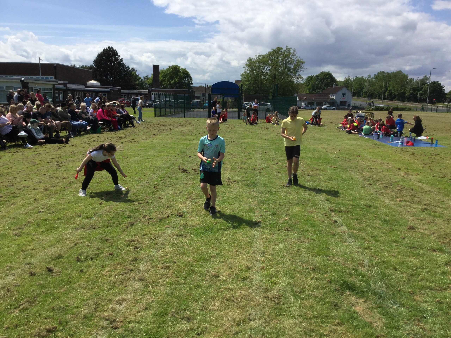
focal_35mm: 31
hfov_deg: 58.4
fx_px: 404
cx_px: 226
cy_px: 169
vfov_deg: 45.4
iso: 25
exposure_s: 1/2037
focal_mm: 3.3
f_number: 2.4
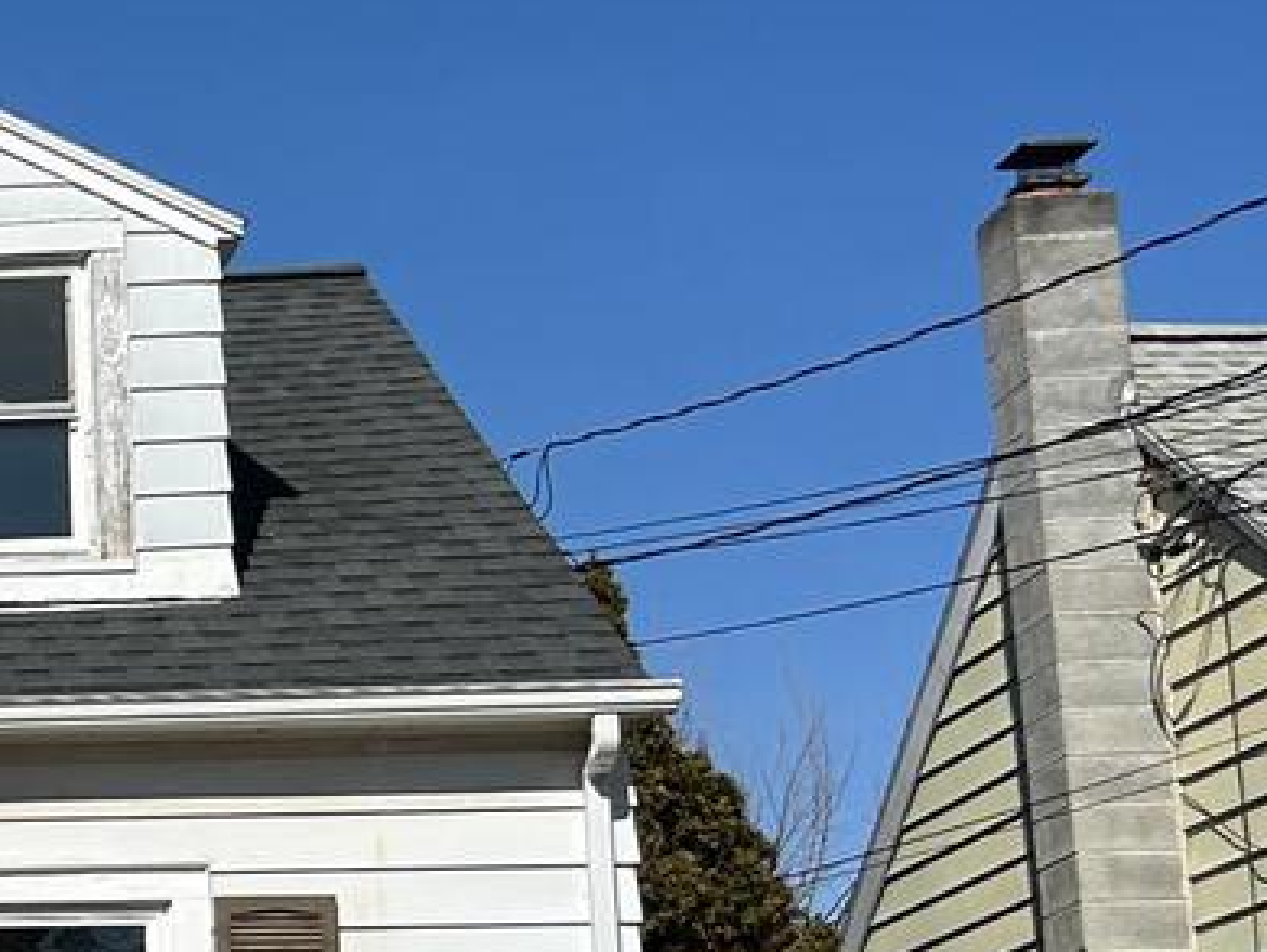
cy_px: 965
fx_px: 3516
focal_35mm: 96
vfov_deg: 15.1
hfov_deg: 17.5
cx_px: -835
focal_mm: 5.7
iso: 50
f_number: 1.5
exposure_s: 1/9434
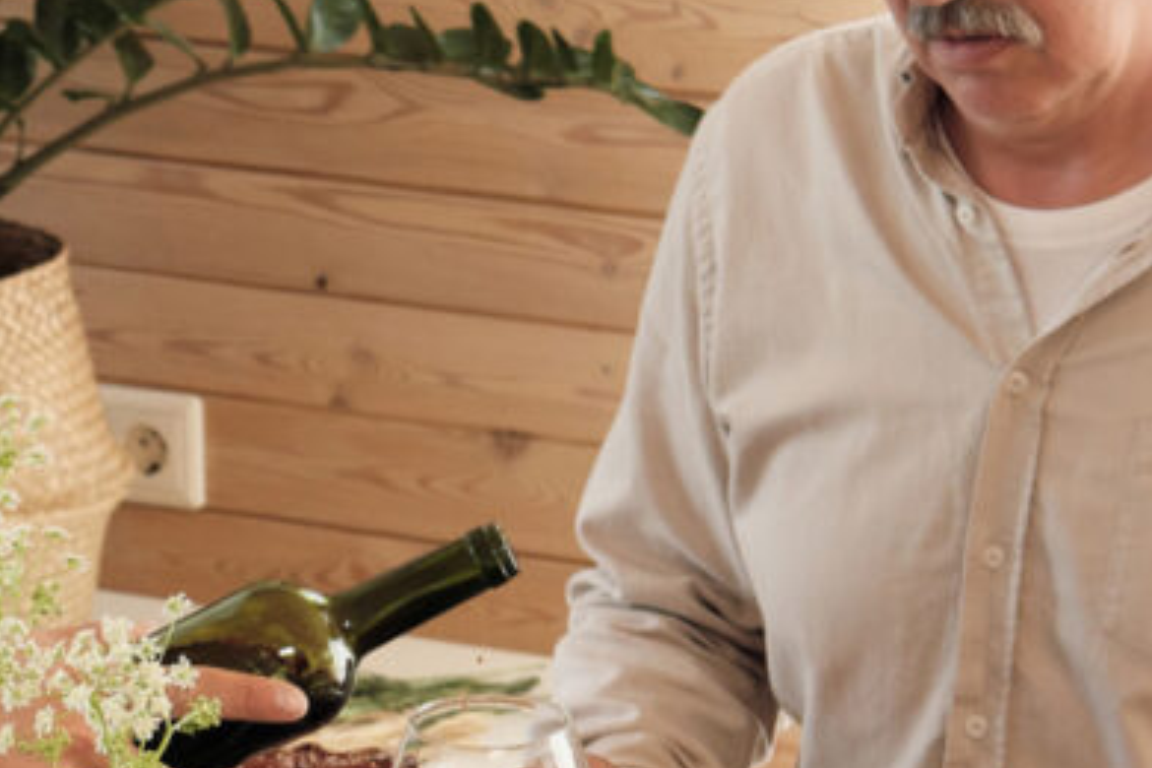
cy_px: 975
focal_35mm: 209
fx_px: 6687
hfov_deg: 9.7
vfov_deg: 6.5
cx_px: -357
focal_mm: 35
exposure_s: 1/250
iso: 800
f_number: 4.5
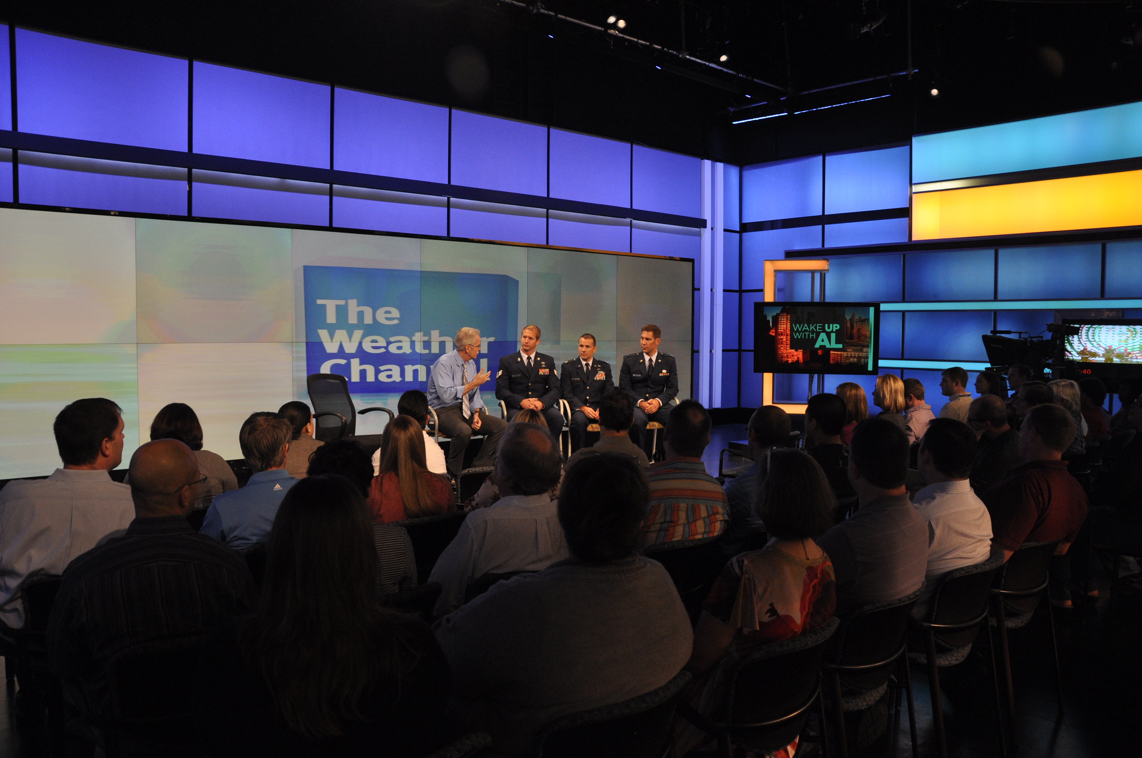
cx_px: 571
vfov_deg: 47.8
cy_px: 379
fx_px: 855
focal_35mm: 27
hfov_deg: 67.4
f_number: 3.5
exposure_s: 1/160
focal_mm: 18
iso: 800
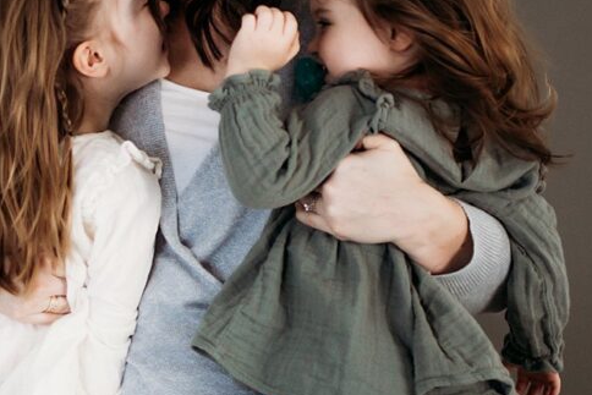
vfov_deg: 12.3
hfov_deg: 18.0
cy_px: 226
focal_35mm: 111
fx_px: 1826
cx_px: 18
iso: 320
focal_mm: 35
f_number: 1.4
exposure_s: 1/320
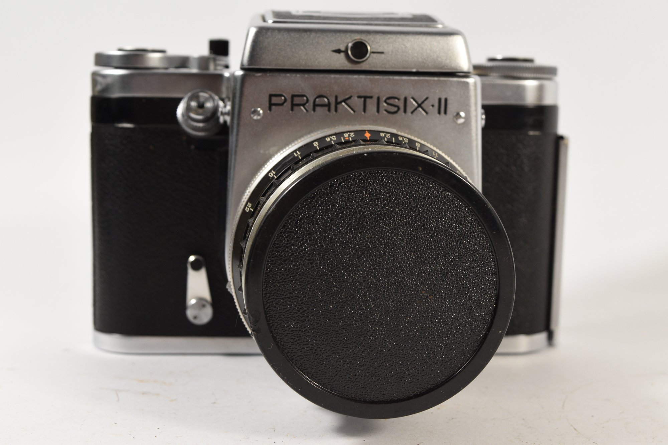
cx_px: 334
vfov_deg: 23.8
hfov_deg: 35.1
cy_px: 222
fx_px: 1058
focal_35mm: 57
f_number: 8
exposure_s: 1/160
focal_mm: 38
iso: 640
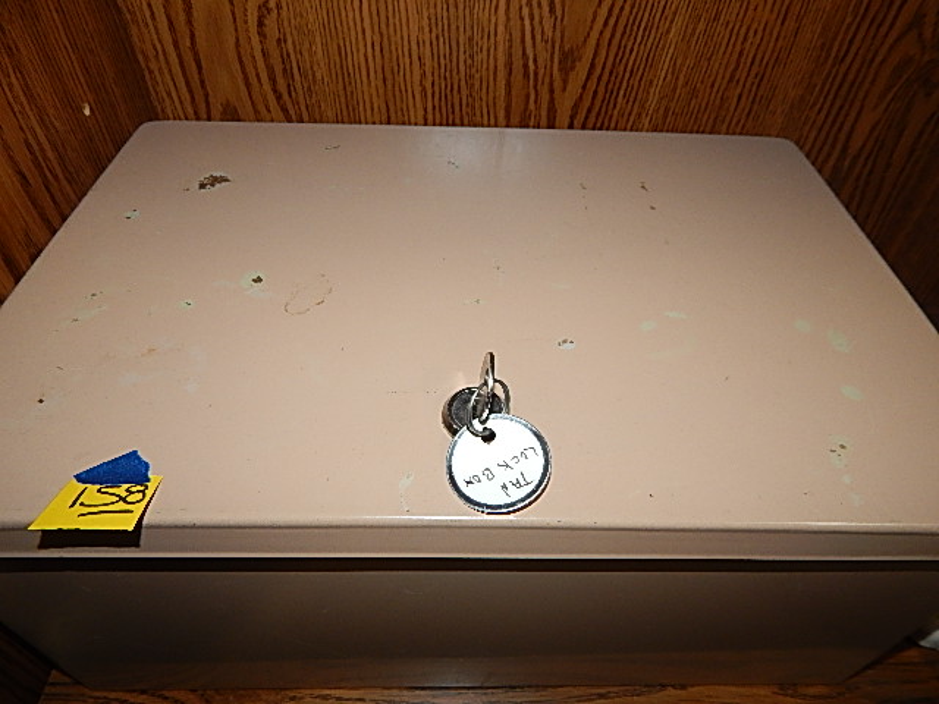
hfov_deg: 73.9
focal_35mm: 23
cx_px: 470
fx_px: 624
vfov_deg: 58.9
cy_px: 352
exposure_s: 1/30
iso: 200
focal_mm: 4
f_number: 3
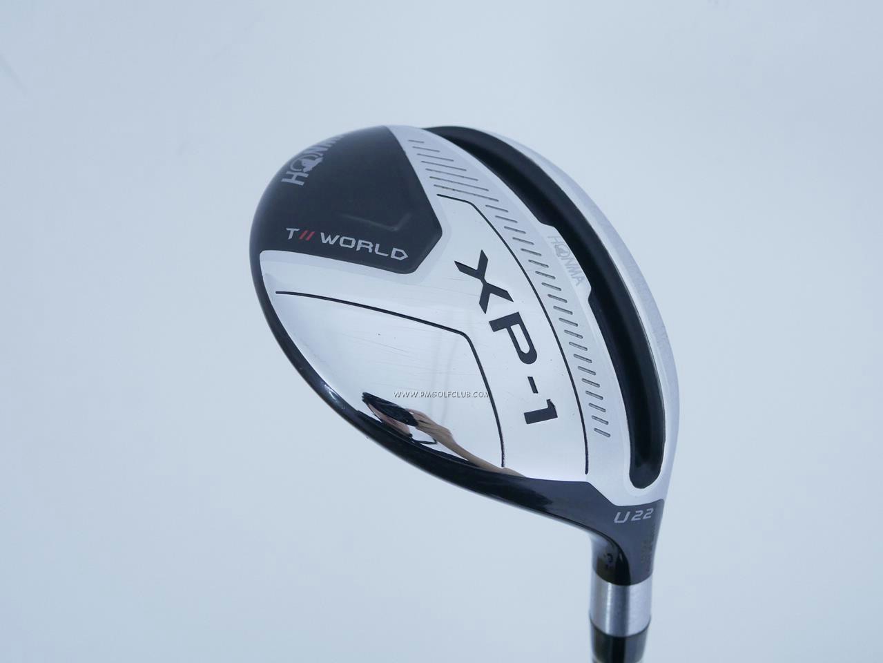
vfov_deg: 29.1
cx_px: 442
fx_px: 1276
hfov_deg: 38.2
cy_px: 332
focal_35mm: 50
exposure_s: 1/100
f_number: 4.5
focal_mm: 25
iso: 1600
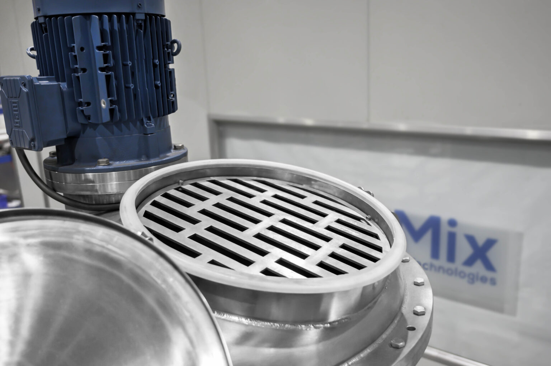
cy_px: 183
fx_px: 512
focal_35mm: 34
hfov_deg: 56.5
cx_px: 276
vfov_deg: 39.4
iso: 1000
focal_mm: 33.5
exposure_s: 1/80
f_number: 4
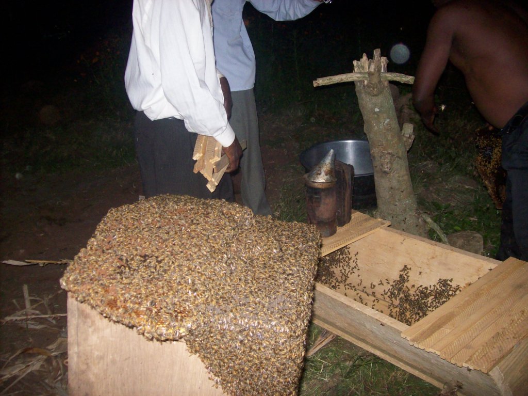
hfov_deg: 51.4
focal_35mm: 36
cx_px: 264
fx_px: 549
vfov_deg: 39.6
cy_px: 198
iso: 200
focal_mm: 6
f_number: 2.7
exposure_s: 1/64
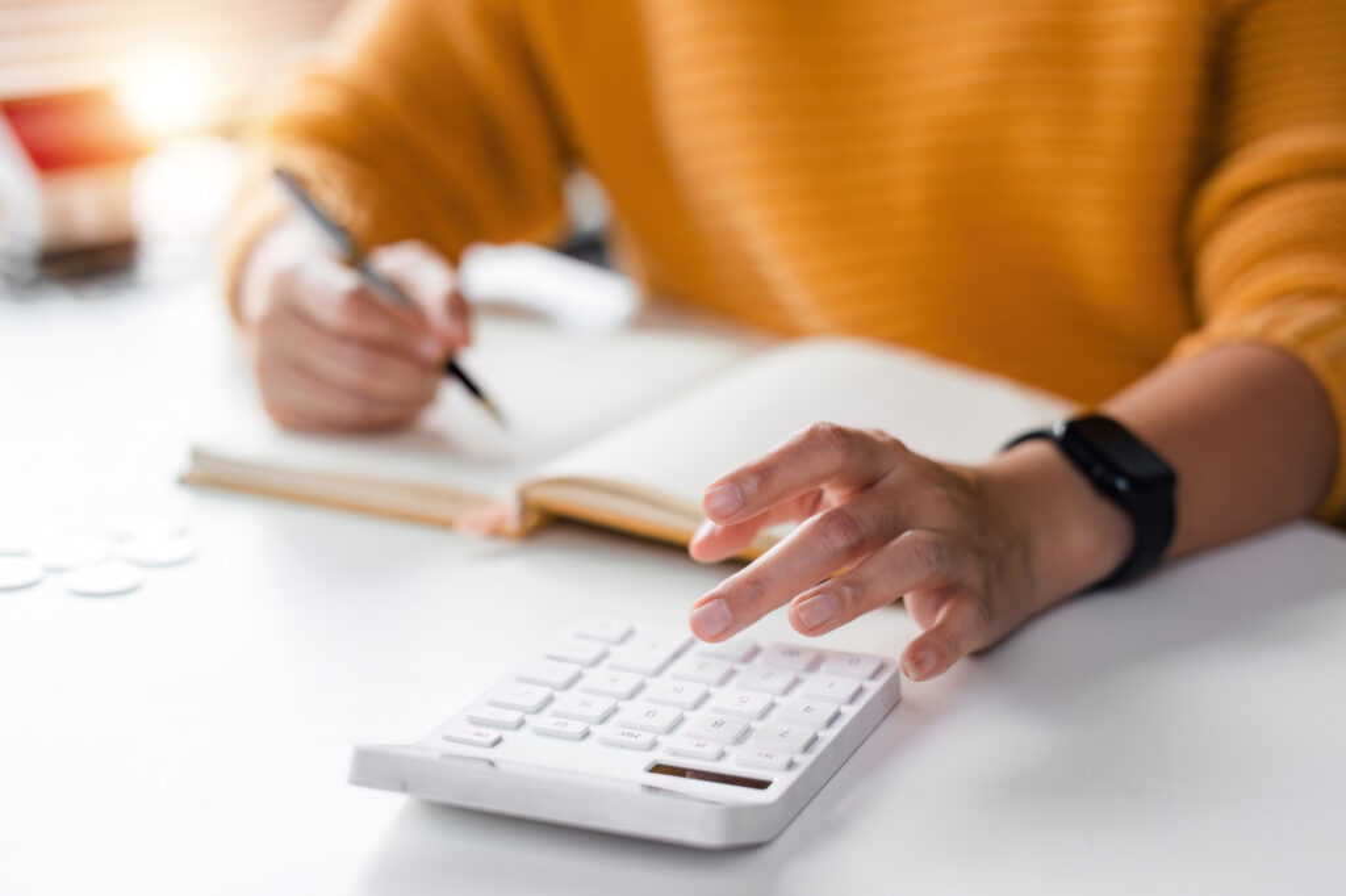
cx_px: 673
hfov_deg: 27.0
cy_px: 448
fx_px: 2803
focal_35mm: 75
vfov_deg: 18.2
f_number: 2
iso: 125
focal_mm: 50
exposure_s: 1/180
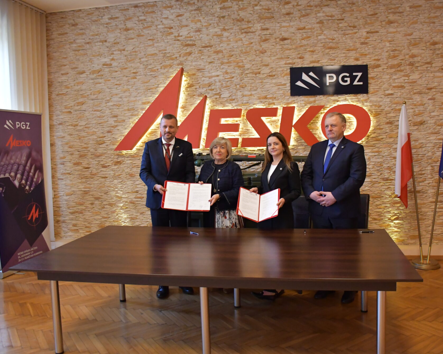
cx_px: 250
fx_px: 406
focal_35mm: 31
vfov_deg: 47.1
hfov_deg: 57.0
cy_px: 177
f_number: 3.5
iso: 5000
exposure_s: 1/250
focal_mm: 18
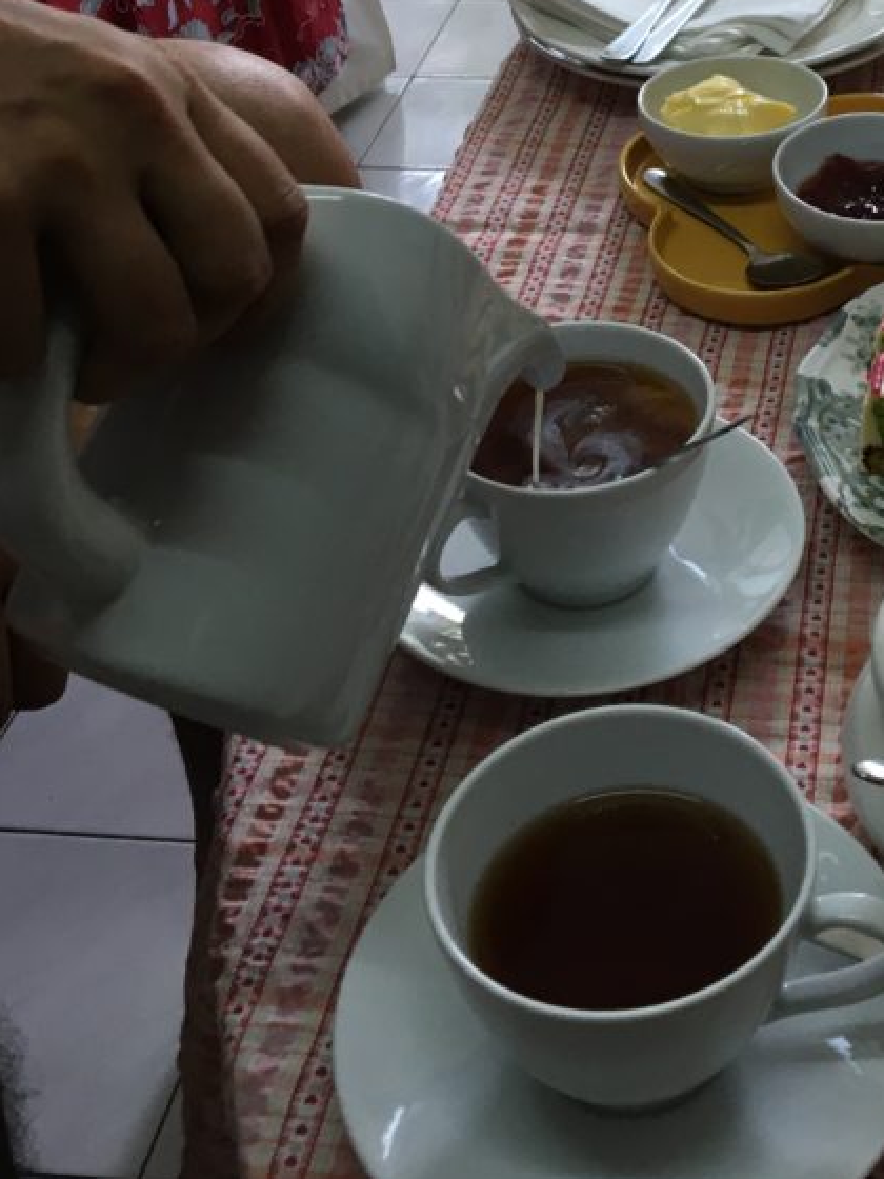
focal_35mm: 53
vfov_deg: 34.8
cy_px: 196
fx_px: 1805
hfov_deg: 26.7
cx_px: 770
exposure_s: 1/33
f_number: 2.2
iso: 40
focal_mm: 4.15
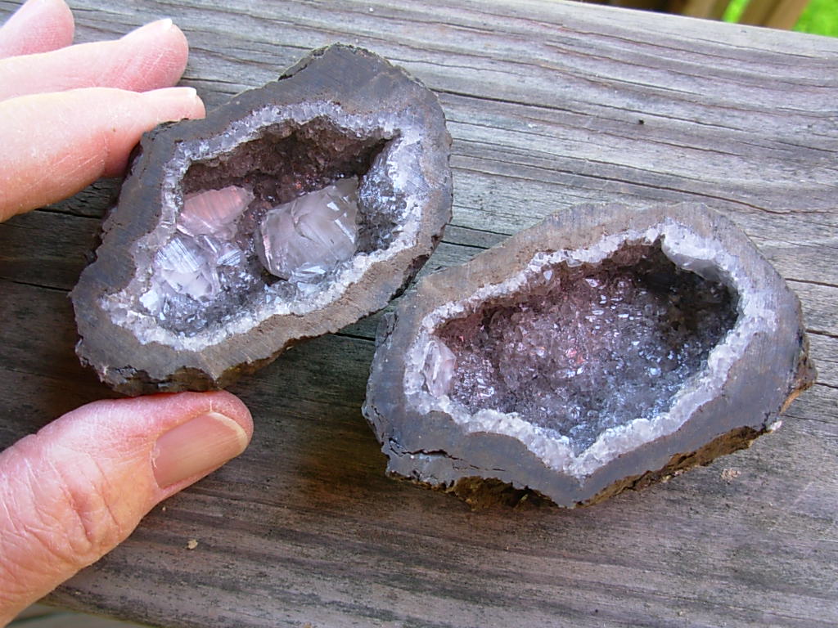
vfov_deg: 37.7
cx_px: 419
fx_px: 920
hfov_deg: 49.0
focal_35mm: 38
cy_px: 314
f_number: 2.9
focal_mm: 6.3
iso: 50
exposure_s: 1/32.9
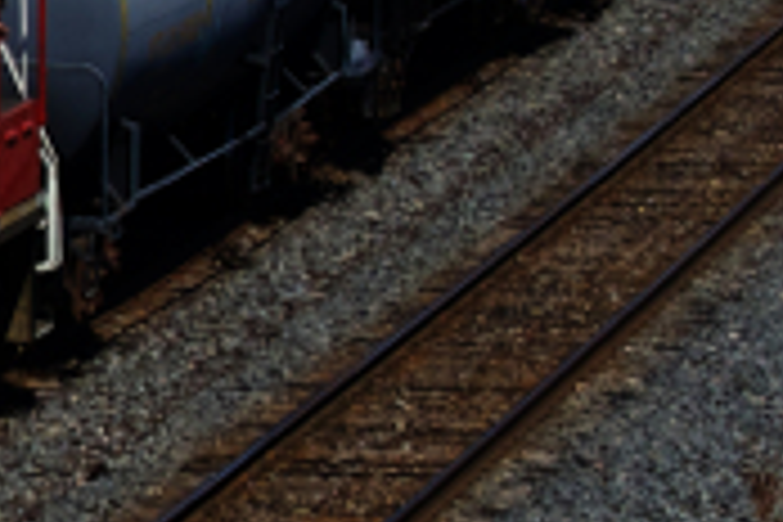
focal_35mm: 352
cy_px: 310
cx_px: -806
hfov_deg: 5.7
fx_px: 7655
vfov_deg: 3.9
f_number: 8
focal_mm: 48
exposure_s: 1/640
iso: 200
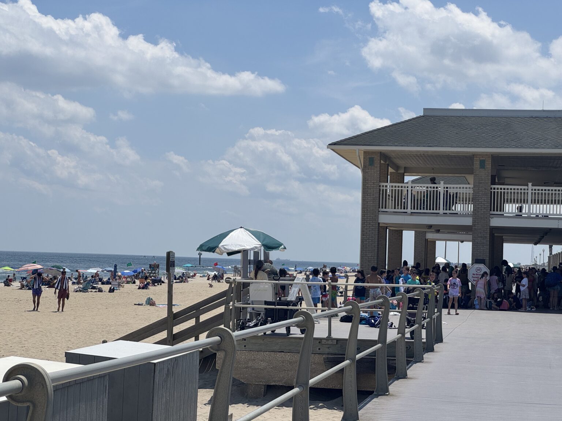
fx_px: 1250
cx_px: 281
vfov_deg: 19.1
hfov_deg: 25.3
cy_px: 210
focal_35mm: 77
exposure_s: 1/1672
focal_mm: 9
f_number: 2.8
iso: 25
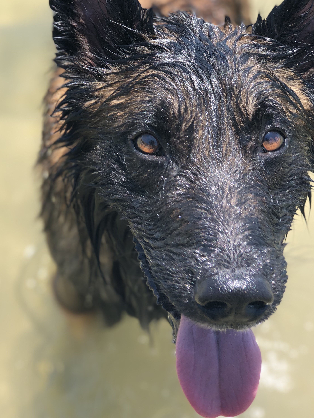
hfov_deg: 19.1
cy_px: 185
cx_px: 122
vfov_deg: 25.3
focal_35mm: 77
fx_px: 931
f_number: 2.8
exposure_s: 1/258
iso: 20
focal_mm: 6.6
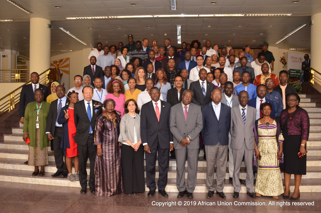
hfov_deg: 62.0
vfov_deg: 43.4
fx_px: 267
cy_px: 106
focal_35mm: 30
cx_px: 160
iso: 1600
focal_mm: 20
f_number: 4.8
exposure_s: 1/180
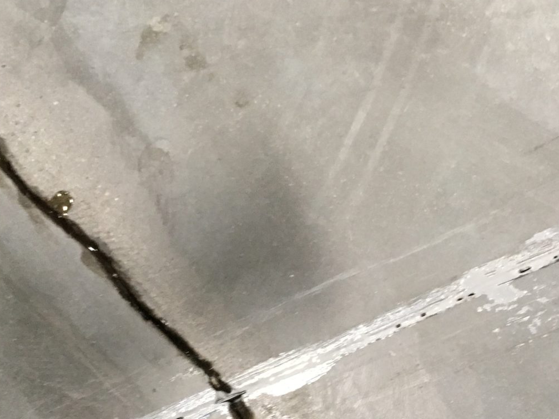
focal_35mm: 59
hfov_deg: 32.7
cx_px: 303
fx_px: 953
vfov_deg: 24.0
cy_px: 393
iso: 160
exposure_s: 1/30
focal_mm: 4.15
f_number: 2.2
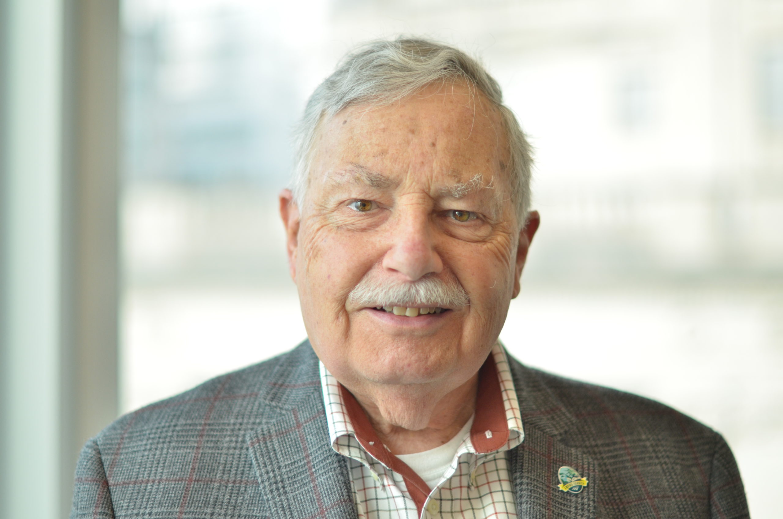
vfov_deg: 18.1
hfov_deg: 27.0
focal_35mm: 75
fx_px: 1628
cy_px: 260
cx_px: 392
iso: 400
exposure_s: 1/1600
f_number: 1.4
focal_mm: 50
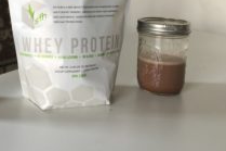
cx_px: 51
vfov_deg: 24.7
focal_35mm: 53
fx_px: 332
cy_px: 15
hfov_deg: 36.5
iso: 32
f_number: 2.2
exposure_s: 1/50
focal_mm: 4.15
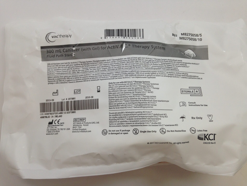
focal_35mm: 33
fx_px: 235
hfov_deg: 55.4
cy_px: 93
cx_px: 124
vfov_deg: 42.9
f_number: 2.4
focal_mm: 4.12
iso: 50
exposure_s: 1/60
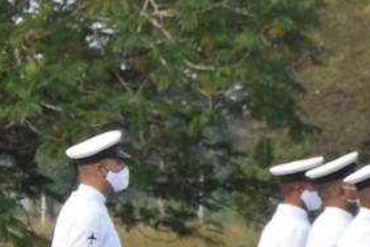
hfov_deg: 2.9
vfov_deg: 2.0
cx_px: -793
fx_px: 7239
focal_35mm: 704
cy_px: 465
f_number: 11
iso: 400
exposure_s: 1/200
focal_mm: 70
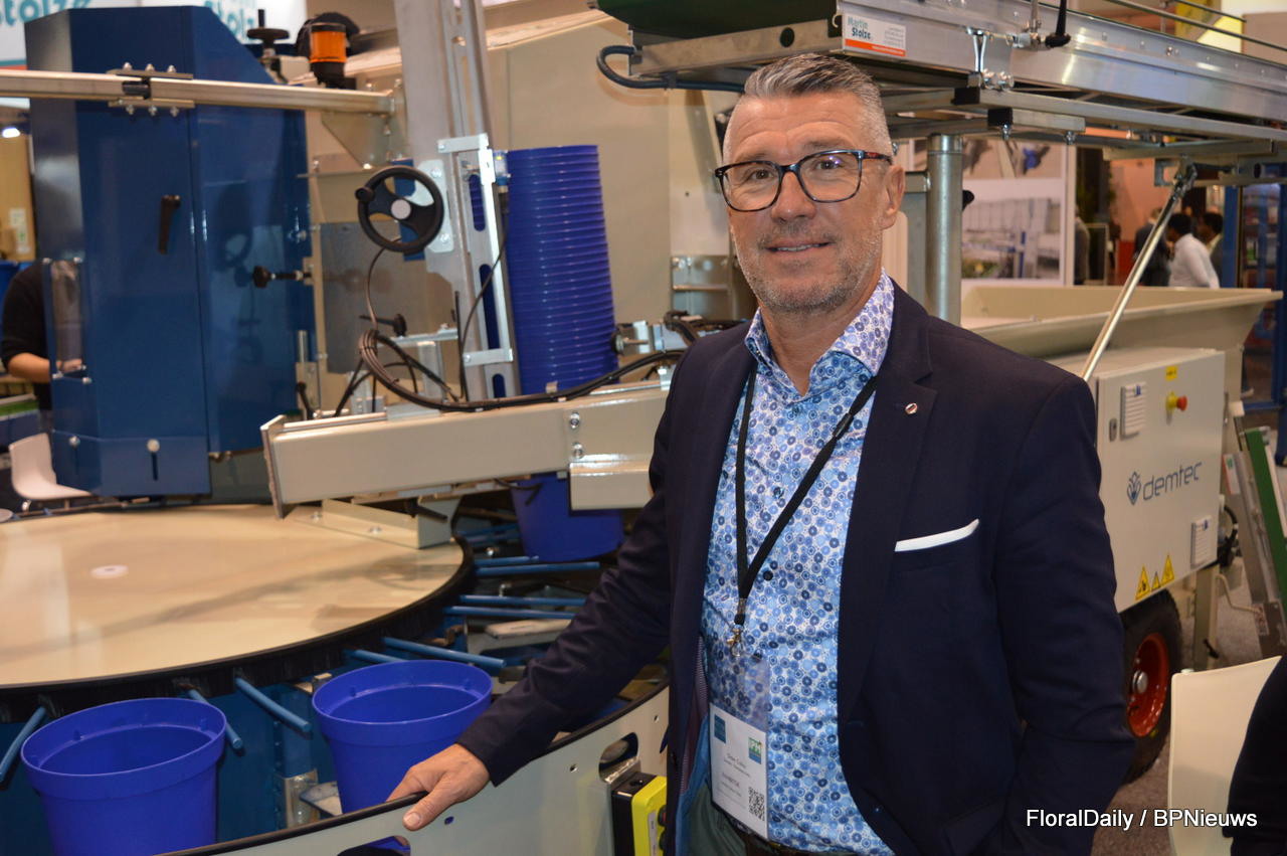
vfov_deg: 35.4
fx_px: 1339
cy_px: 428
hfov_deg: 51.3
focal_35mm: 38
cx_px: 644
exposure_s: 1/200
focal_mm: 25
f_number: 4
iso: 1000
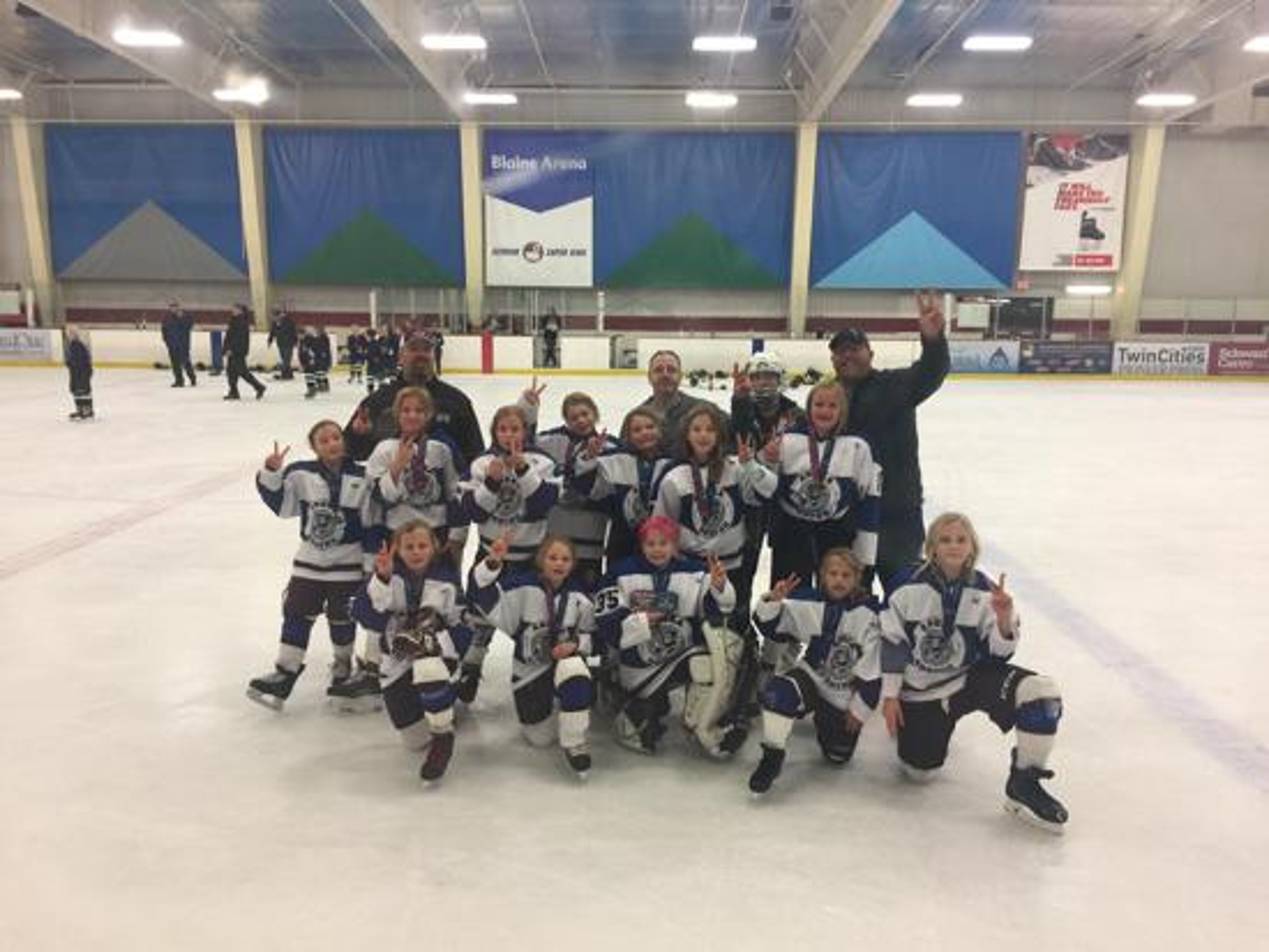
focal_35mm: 29
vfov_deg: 48.3
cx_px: 634
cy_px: 476
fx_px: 1064
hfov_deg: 61.6
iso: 40
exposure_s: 1/30
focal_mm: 4.15
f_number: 2.2
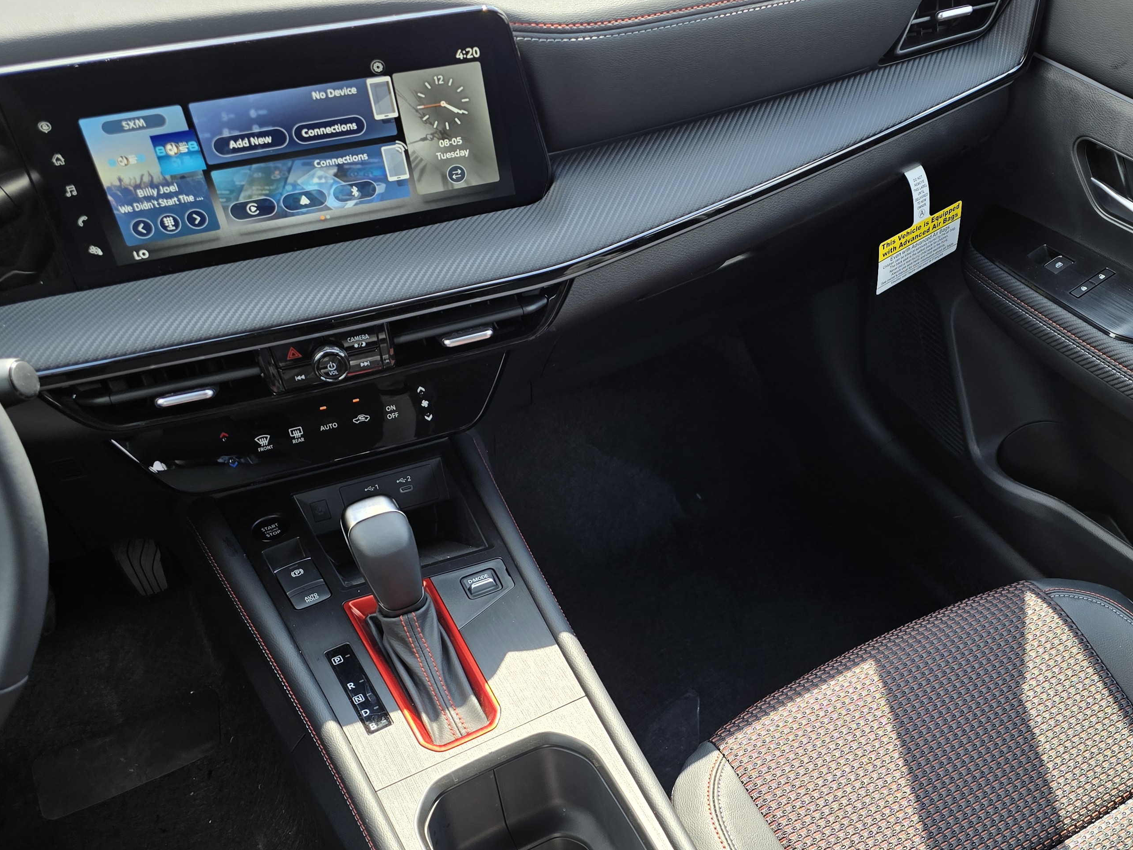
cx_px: 758
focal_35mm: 36
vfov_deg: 39.2
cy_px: 561
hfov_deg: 50.4
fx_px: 1178
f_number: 1.7
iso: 20
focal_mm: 6.3
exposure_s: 1/180
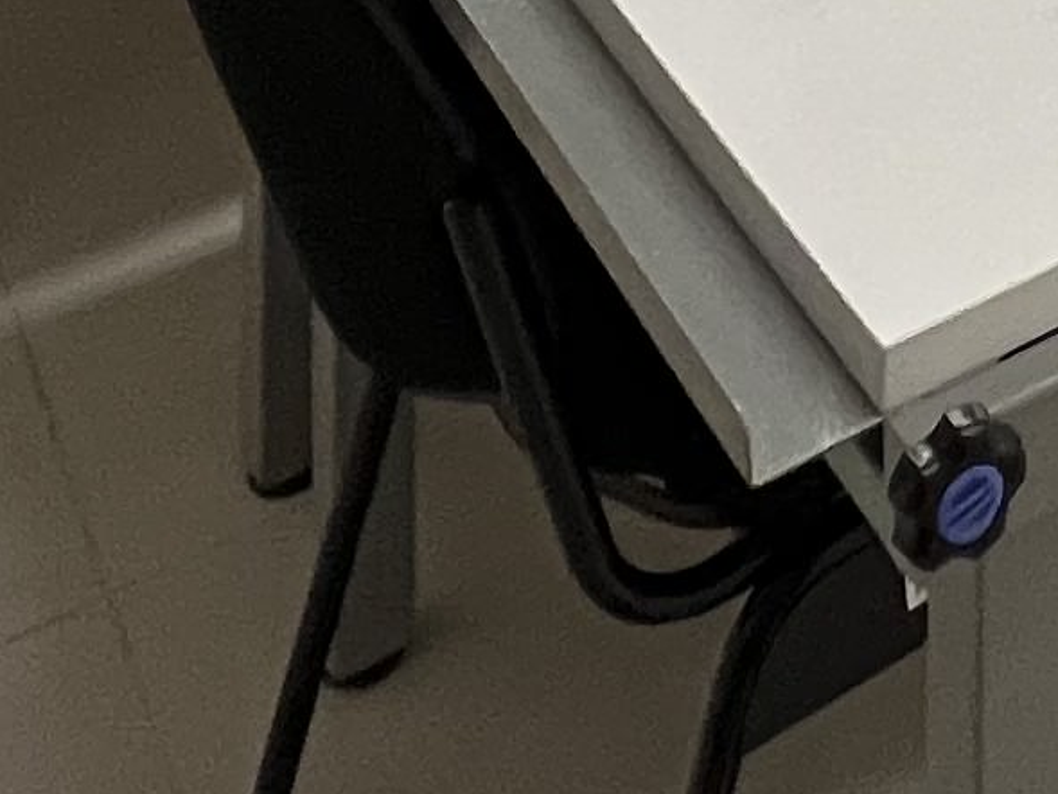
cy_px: -1716
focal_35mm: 89
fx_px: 2721
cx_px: 1751
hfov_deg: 18.5
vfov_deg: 10.5
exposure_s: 1/100
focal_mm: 1.57
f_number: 1.8
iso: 250
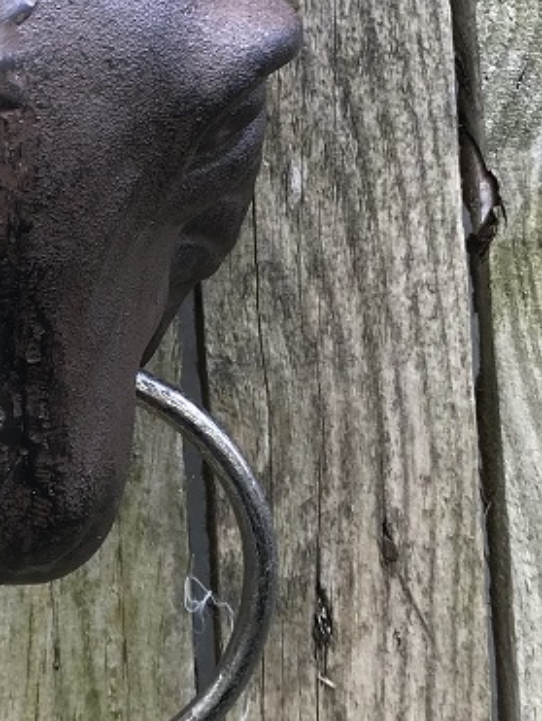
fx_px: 1584
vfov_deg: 25.1
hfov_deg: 19.0
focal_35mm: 76
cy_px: 130
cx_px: 37
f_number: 1.8
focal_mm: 3.99
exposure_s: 1/190
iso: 20
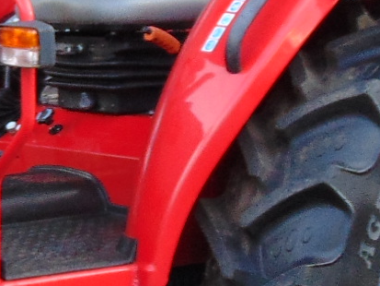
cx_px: -146
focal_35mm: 157
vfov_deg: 9.5
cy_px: 155
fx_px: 1724
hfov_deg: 12.1
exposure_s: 1/30
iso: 100
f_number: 3
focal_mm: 4.5
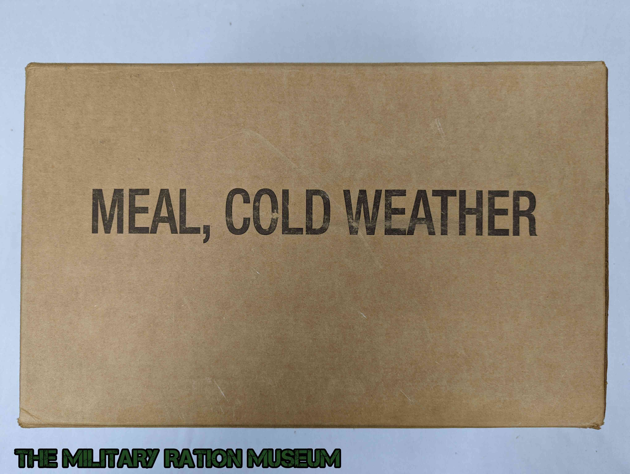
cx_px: 315
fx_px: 437
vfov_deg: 56.9
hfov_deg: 71.5
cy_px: 237
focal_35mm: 24
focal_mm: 6.81
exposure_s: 1/60
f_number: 1.85
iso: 43
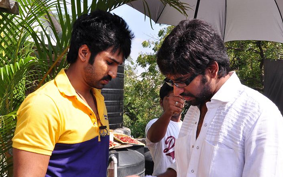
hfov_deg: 49.1
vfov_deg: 31.9
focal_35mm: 40
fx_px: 309
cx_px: 164
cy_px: 110
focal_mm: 18
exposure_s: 1/125
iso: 200
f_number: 13
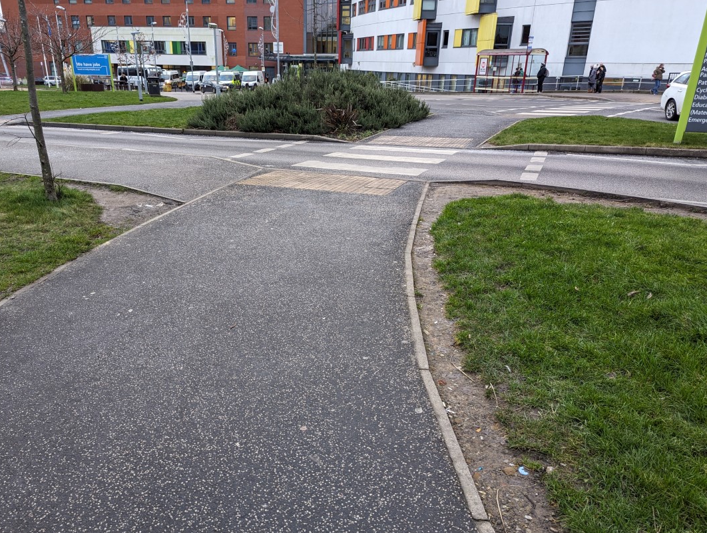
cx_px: 315
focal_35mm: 27
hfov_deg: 65.1
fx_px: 552
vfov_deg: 51.4
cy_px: 284
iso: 61
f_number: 1.85
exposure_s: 1/48.1
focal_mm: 6.81
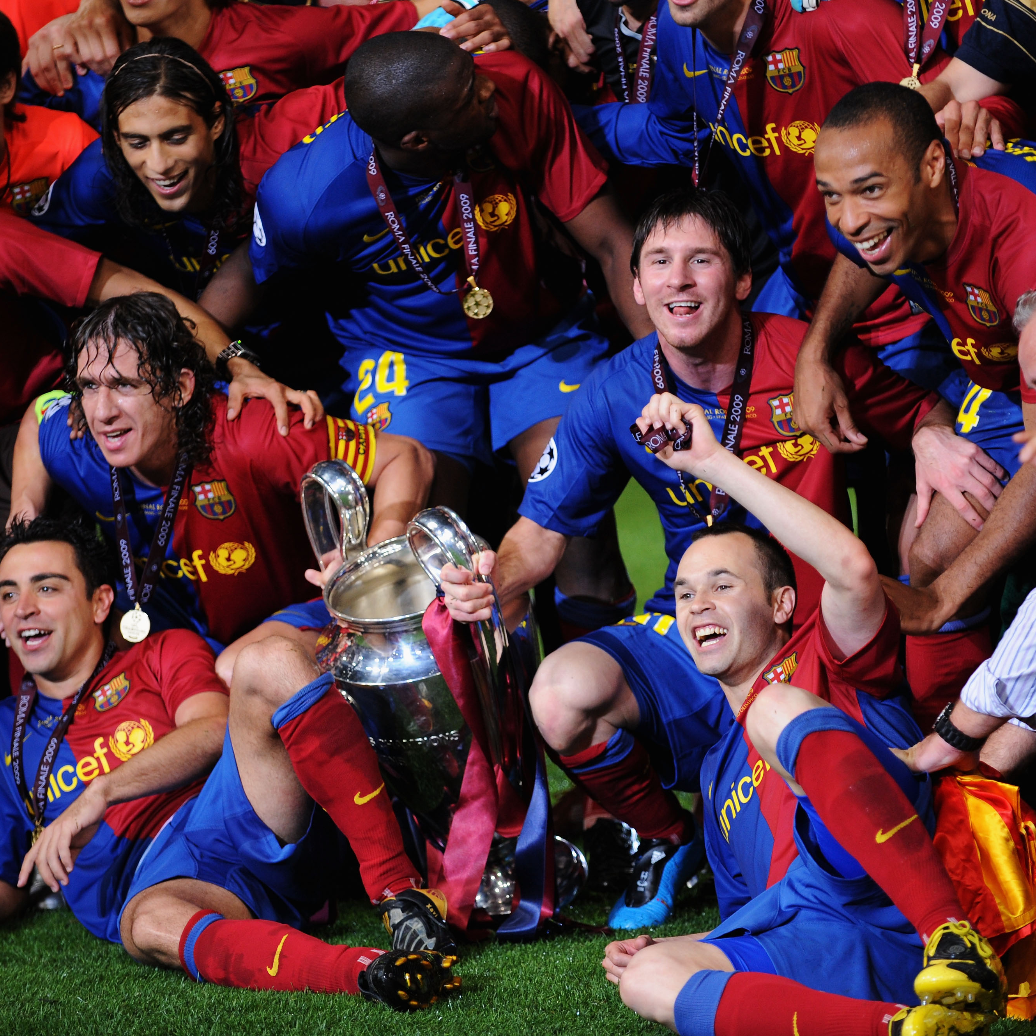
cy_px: 499
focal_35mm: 204
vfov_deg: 8.6
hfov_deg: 8.6
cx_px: 569
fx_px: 6907
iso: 1250
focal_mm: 150
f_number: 2.8
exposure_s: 1/800
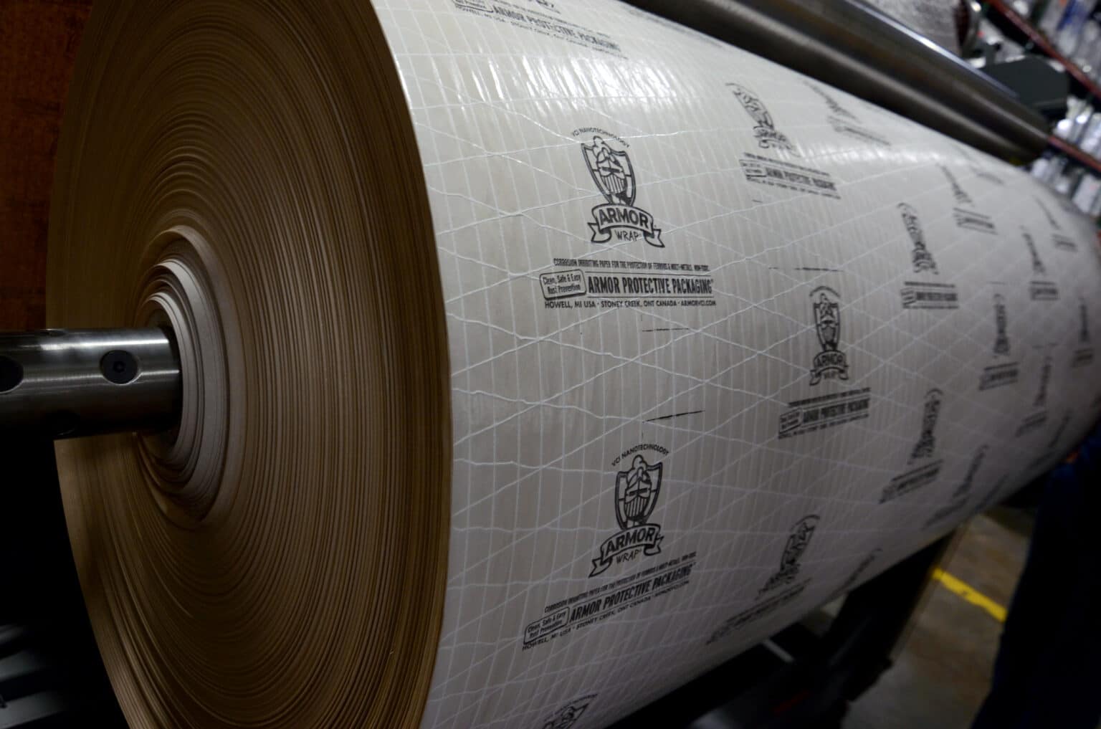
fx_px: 824
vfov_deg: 47.7
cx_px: 550
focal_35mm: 27
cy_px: 364
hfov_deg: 67.5
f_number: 6.3
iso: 800
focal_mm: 18
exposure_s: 1/30
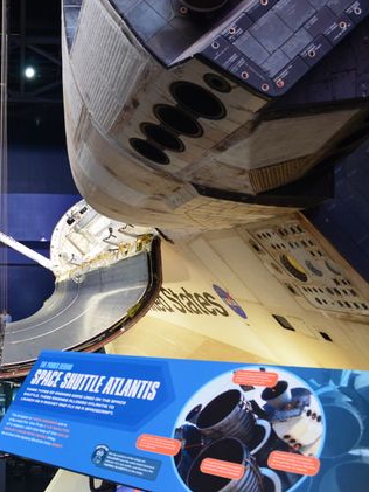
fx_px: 568
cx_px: 49
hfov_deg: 34.3
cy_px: 241
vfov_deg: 46.8
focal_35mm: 40
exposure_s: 1/10
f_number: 5.6
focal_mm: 18
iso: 800
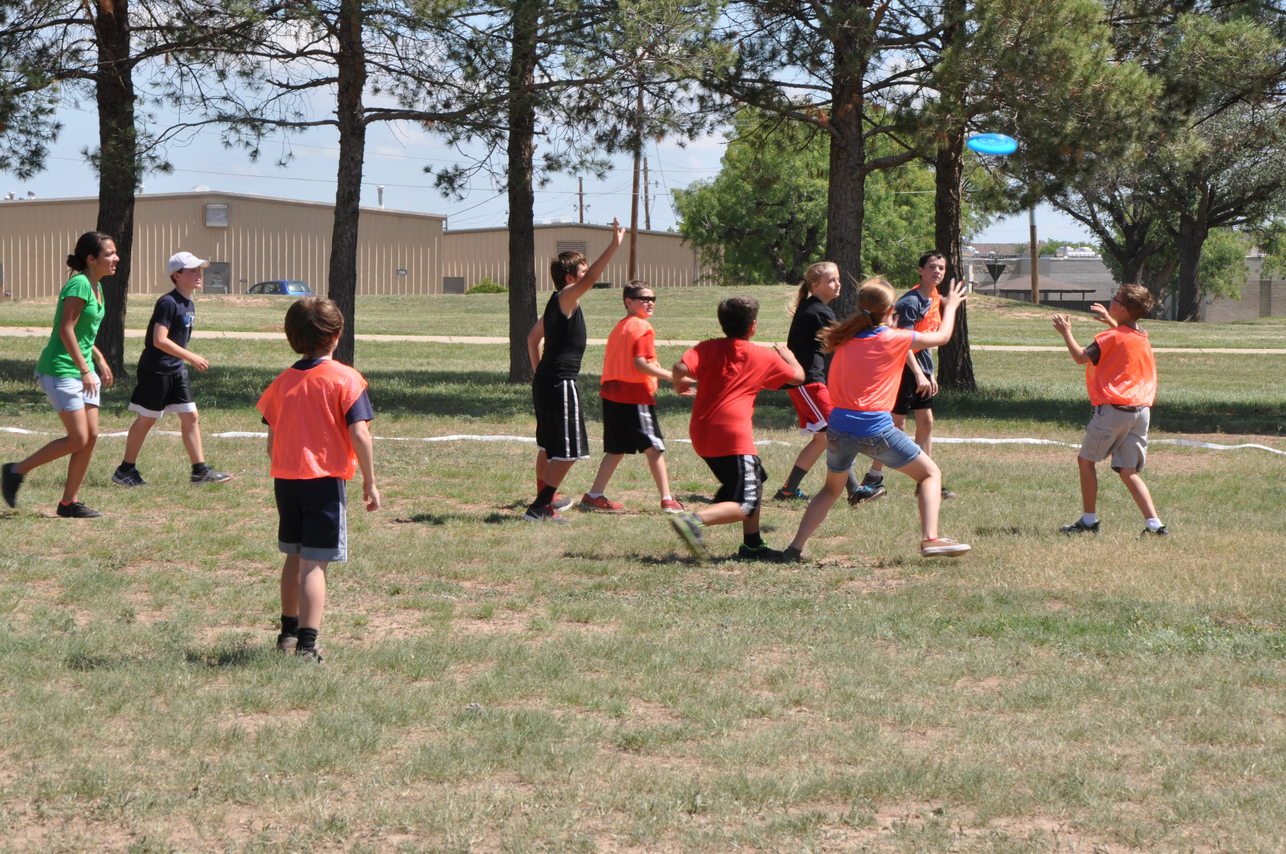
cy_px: 427
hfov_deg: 19.5
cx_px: 643
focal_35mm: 105
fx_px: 3746
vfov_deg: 13.0
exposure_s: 1/100
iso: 200
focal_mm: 70
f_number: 16
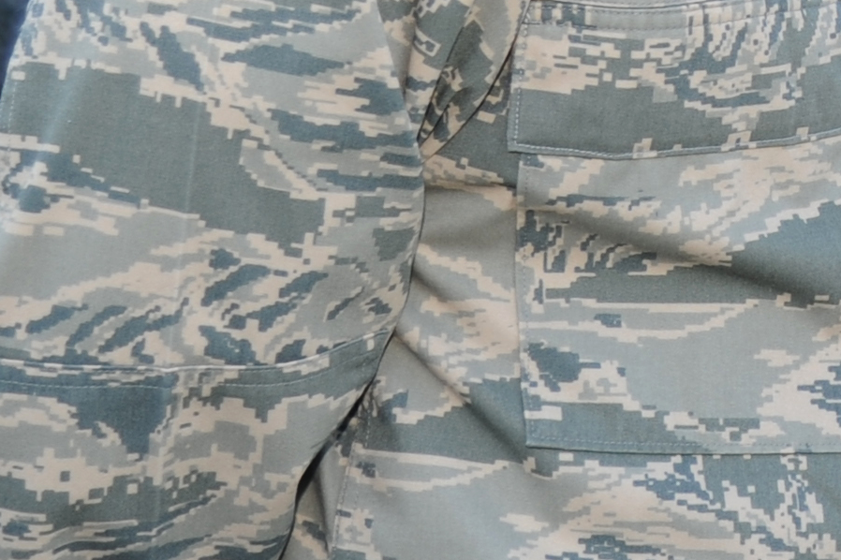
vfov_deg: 6.3
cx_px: 1378
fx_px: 5091
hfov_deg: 9.1
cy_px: -146
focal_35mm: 218
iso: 200
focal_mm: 46
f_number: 4
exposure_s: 1/200
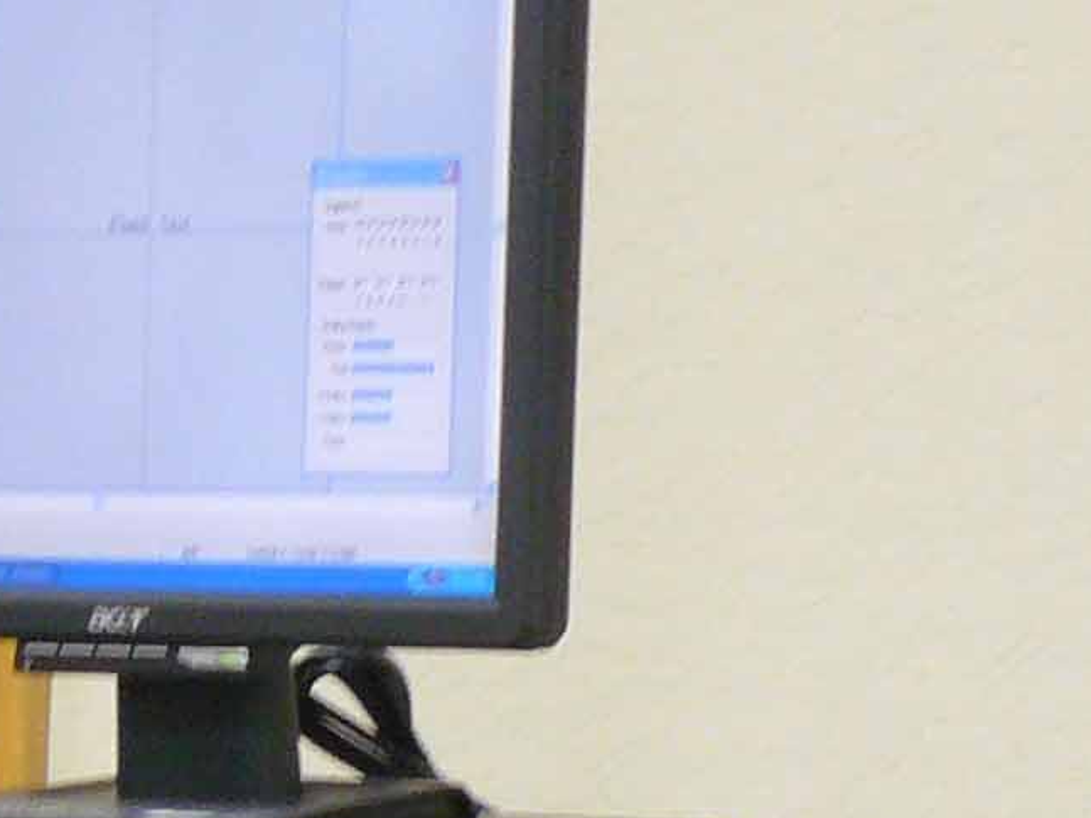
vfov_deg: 4.4
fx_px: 10619
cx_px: -941
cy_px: 1617
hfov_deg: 5.8
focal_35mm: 337
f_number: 3.2
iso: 200
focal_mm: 11.8
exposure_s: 1/15
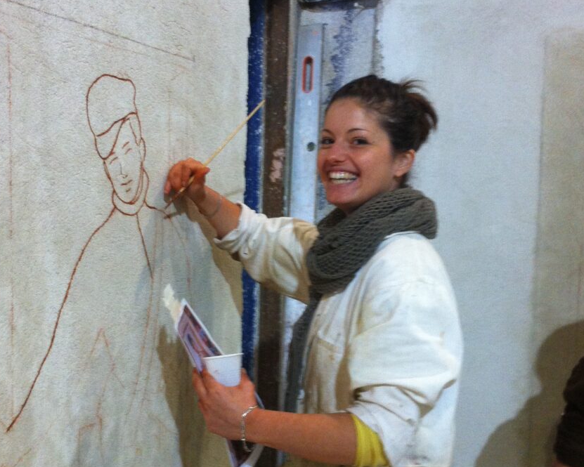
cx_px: 283
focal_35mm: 37
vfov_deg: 40.1
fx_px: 640
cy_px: 235
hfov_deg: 49.1
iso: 160
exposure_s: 1/17
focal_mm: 3.85
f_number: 2.8
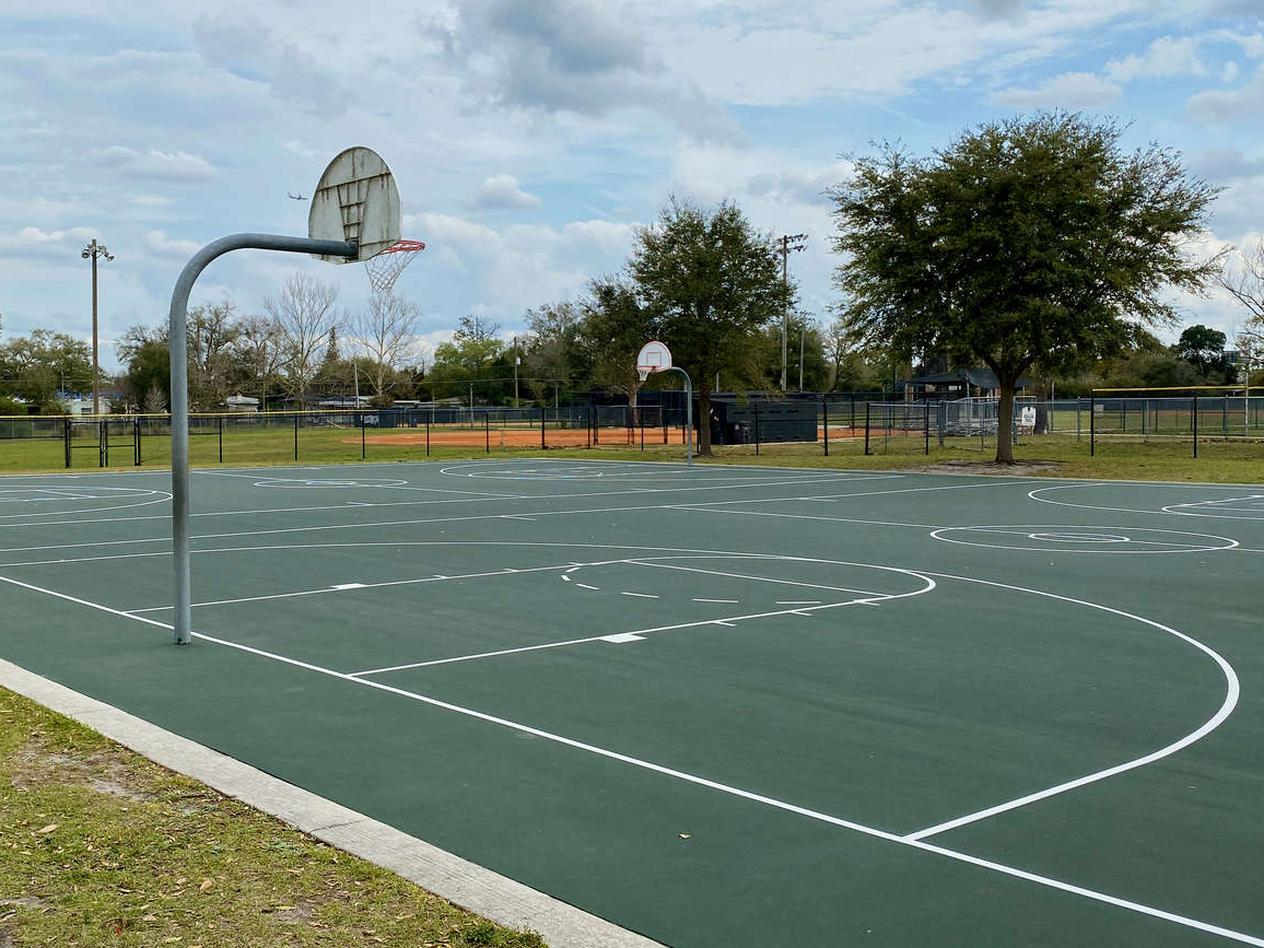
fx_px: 1315
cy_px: 454
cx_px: 536
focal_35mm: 36
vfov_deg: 39.6
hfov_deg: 51.2
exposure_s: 1/2695
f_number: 1.8
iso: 32
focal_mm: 4.25
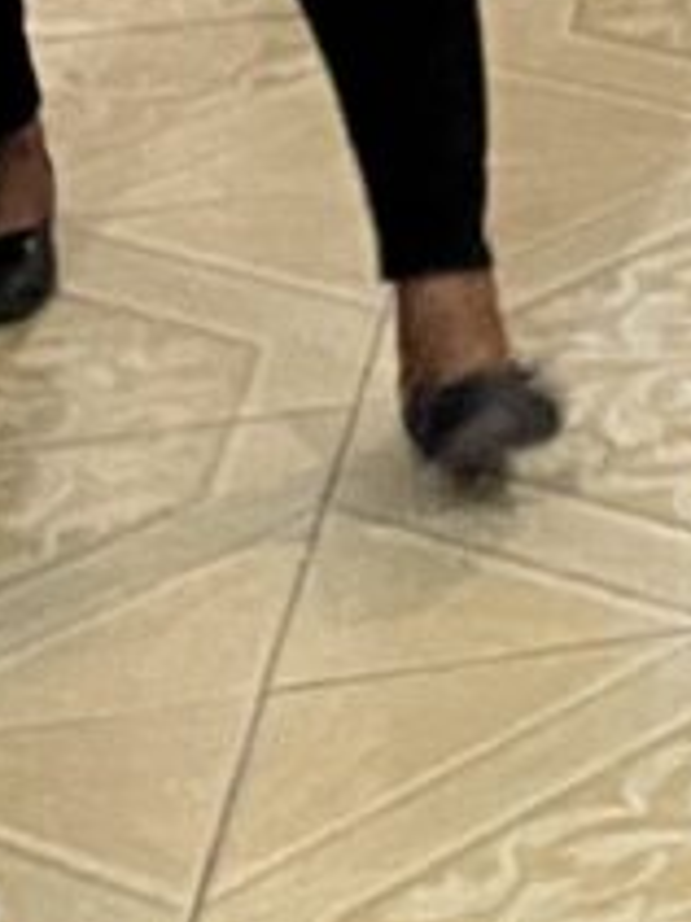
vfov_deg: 9.7
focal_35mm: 189
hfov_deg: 6.6
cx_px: 2493
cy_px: -970
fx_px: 5035
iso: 400
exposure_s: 1/50
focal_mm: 5.1
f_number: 1.6
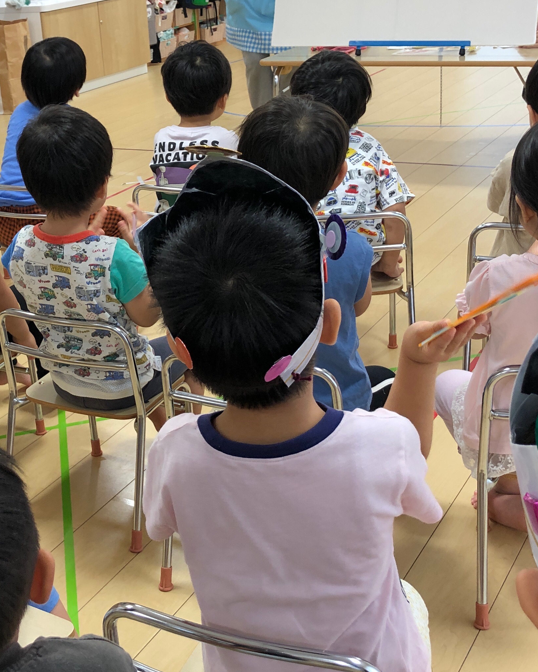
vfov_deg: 34.7
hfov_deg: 27.8
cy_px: 293
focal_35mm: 54
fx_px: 1075
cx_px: 146
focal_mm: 3.99
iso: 20
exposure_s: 1/33
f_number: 1.8
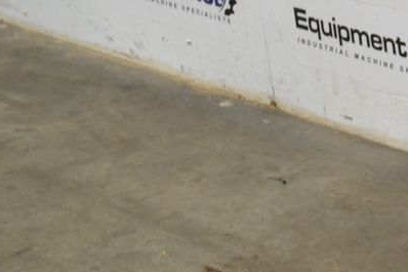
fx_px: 1416
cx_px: 704
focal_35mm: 125
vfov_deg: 11.0
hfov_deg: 14.6
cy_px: 161
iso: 400
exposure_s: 1/25
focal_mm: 24
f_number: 4
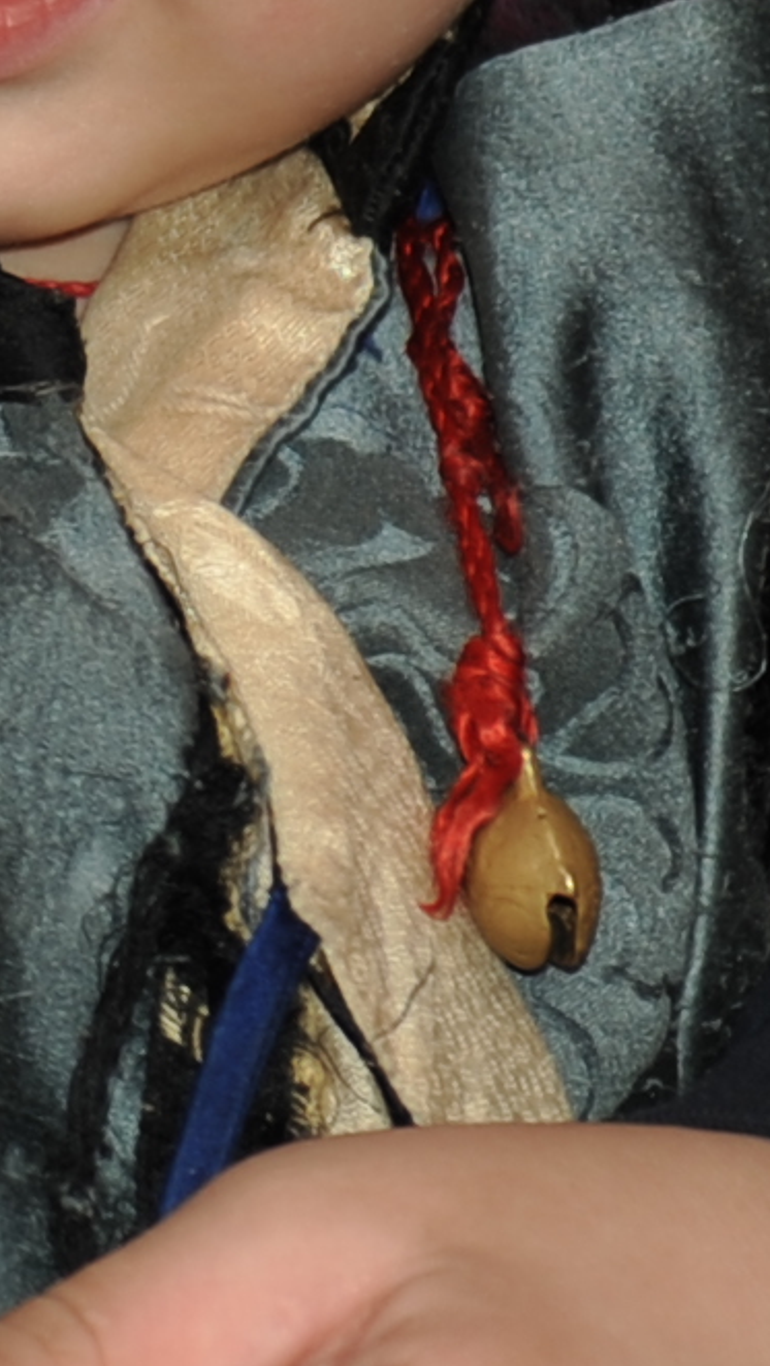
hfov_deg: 2.9
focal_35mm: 417
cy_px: -652
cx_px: -1424
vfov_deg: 5.1
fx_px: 15117
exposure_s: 1/40
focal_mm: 62
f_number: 3.2
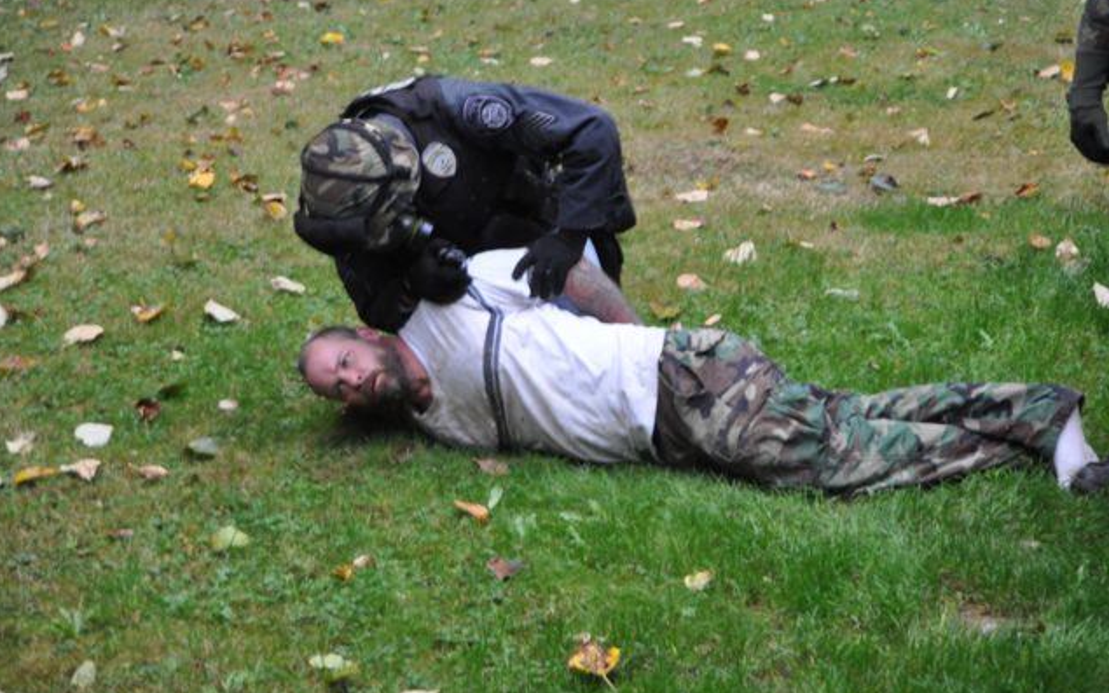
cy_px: 331
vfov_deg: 16.9
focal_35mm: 77
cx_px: 552
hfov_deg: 26.8
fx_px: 2327
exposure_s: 1/25
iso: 1600
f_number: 5.6
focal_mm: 50
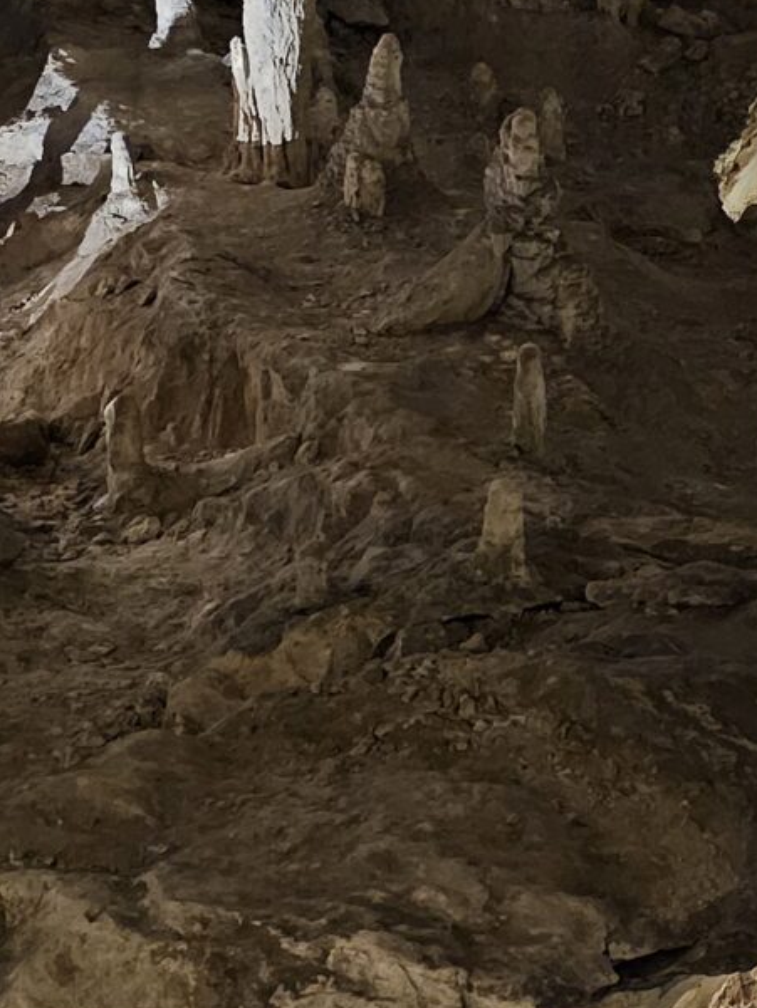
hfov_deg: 15.0
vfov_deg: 19.9
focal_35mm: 98
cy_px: 277
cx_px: 614
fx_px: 2856
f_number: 1.7
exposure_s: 1/20
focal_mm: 6.3
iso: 1600
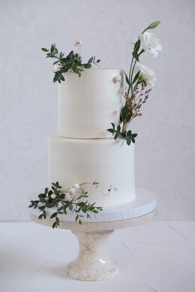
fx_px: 674
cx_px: 98
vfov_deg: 24.5
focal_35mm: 83
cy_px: 146
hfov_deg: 16.5
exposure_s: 1/50
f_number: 5.6
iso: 1250
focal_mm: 55
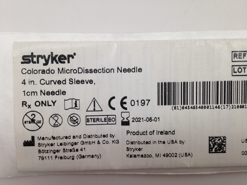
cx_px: 124
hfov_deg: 55.4
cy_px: 92
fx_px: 235
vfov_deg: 42.9
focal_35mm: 33
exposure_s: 1/60
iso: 50
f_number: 2.4
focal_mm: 4.12
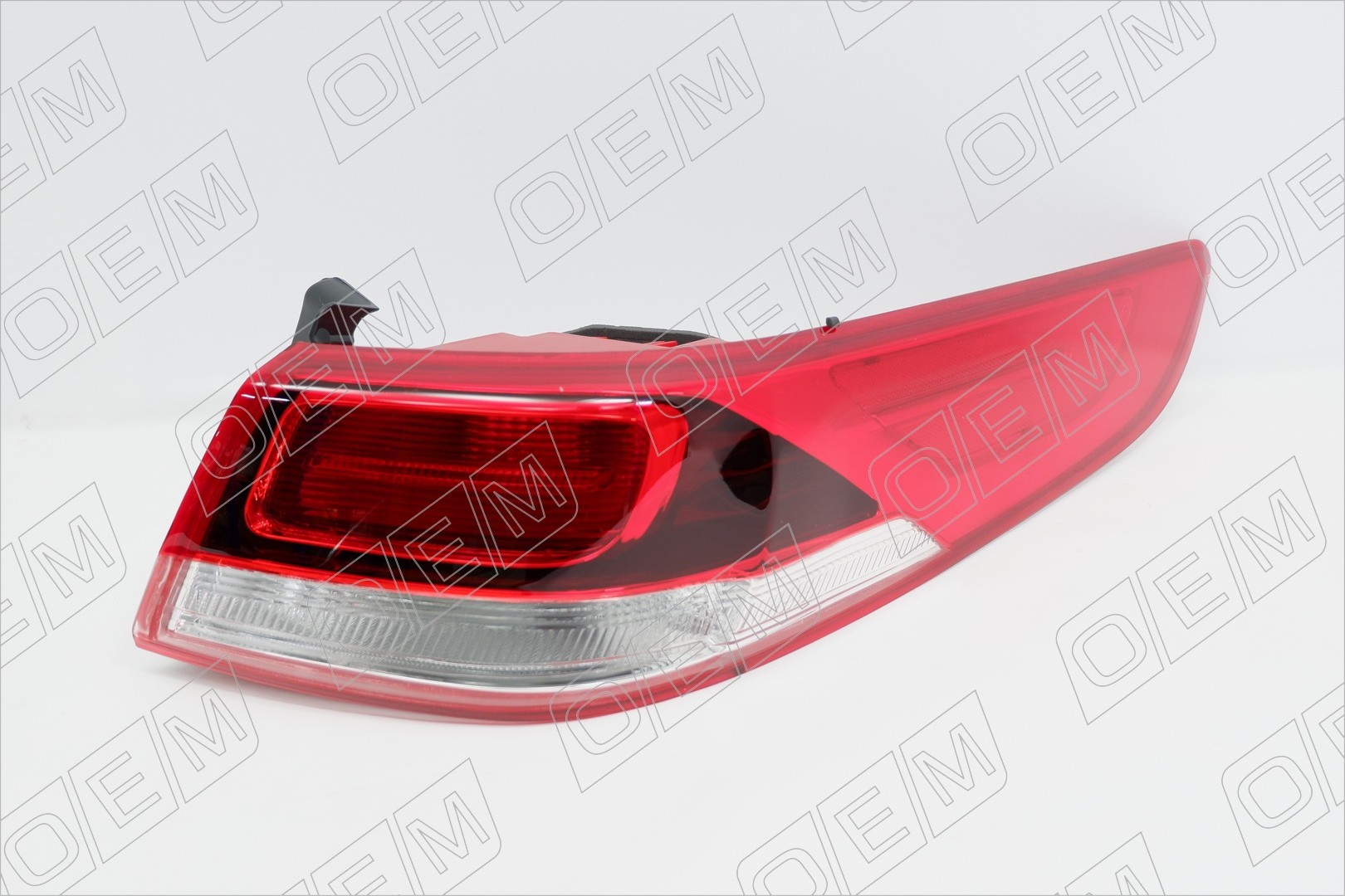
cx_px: 672
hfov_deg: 49.6
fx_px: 1457
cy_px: 448
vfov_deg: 34.2
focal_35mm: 39
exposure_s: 1/56
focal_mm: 26.9
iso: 640
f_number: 4.5
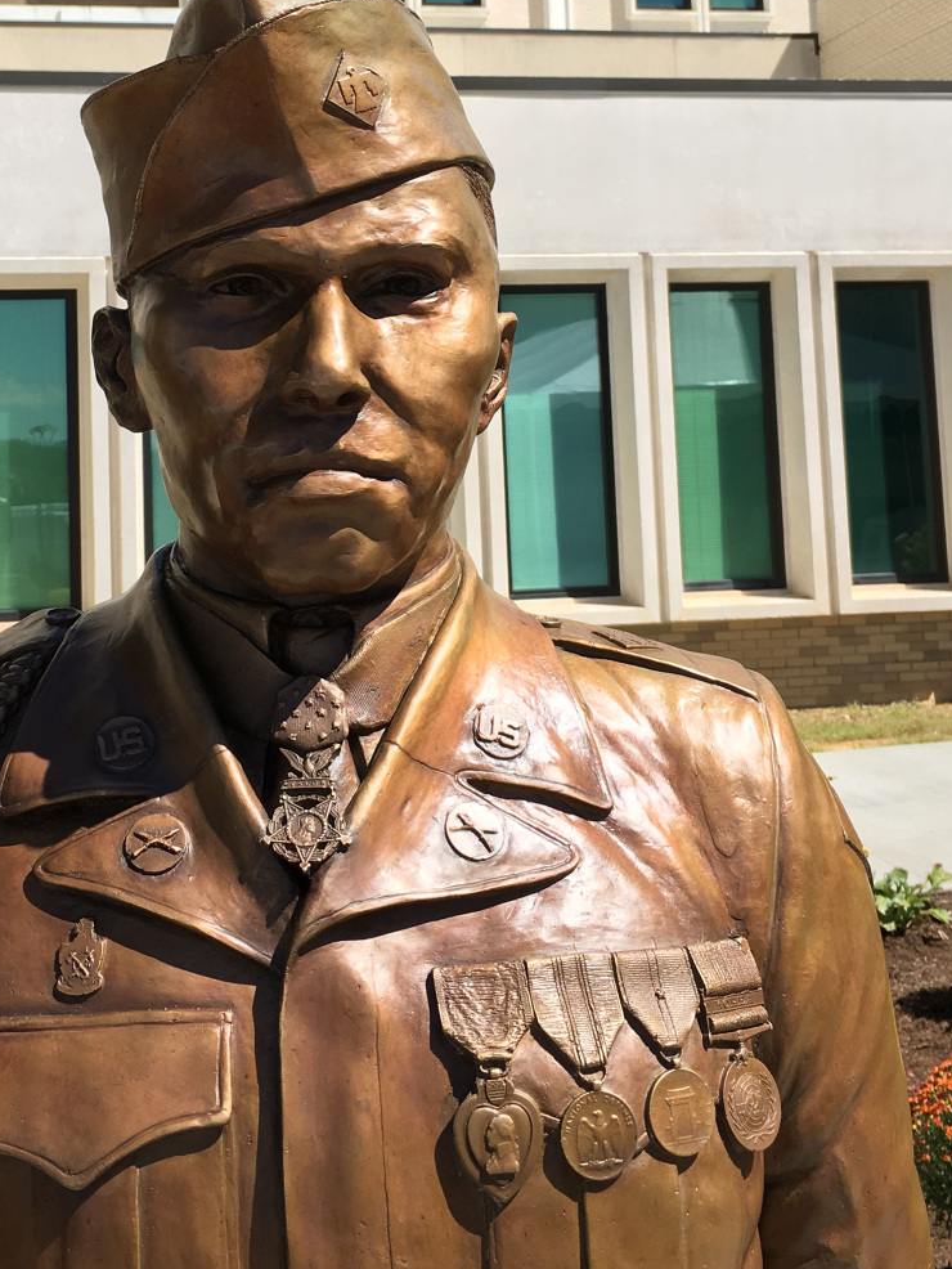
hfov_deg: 29.6
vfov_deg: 37.9
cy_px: 313
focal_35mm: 49
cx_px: 351
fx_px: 1796
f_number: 2.2
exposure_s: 1/916
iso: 25
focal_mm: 4.15
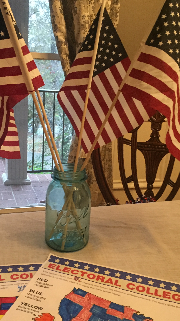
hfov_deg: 28.9
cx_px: 67
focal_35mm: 41
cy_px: 167
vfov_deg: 49.4
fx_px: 348
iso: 250
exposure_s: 1/15
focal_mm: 4.15
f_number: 2.2
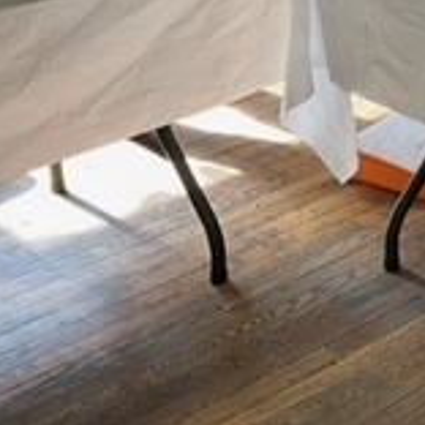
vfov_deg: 15.7
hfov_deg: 14.9
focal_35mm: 105
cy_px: -136
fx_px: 1458
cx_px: 714
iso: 64
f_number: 1.8
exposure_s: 1/120
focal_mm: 3
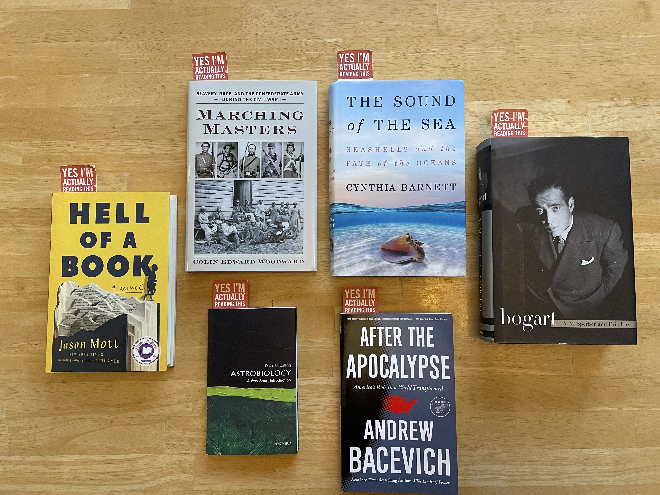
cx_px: 330
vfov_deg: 53.1
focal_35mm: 26
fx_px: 496
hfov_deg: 67.3
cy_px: 248
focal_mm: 4.2
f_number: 1.6
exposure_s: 1/60
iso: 200
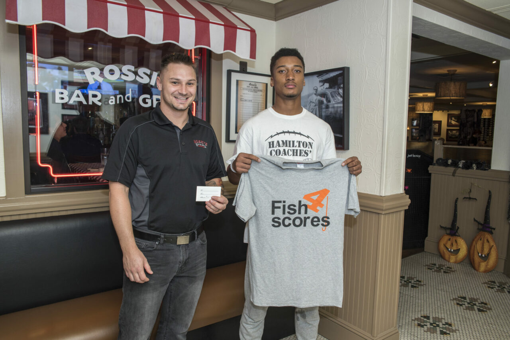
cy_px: 170
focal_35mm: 29
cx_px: 255
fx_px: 411
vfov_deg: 45.0
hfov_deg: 63.6
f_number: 5.6
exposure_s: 1/80
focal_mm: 29
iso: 320
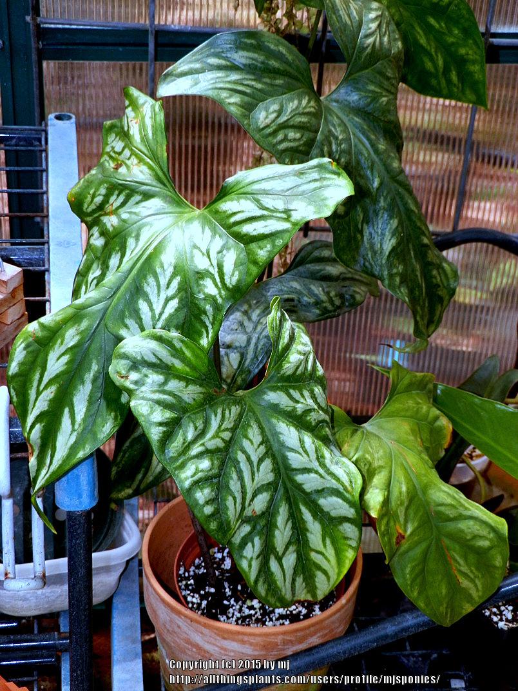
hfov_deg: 22.9
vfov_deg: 30.3
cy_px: 346
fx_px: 1277
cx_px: 259
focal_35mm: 64
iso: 100
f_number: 4
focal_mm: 11.56
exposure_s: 1/100
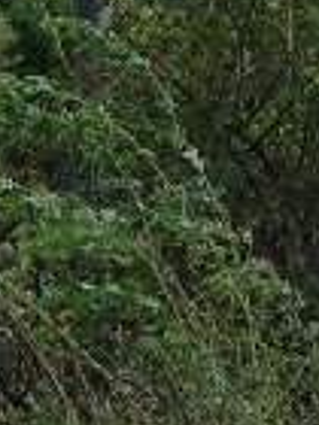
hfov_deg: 2.3
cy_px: -234
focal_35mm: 638
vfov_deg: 3.1
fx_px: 7839
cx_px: 1000
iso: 160
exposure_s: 1/500
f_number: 5.6
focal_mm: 21.6
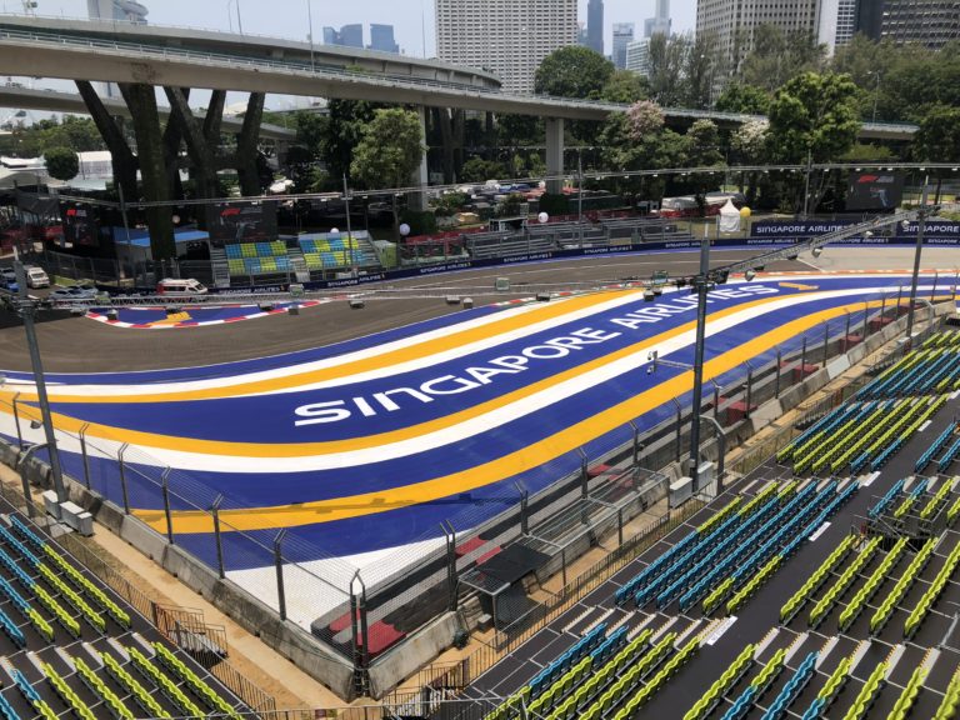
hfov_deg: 63.4
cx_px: 480
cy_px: 360
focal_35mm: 28
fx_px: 777
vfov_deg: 49.7
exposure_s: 1/3205
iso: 25
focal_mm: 3.99
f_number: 1.8
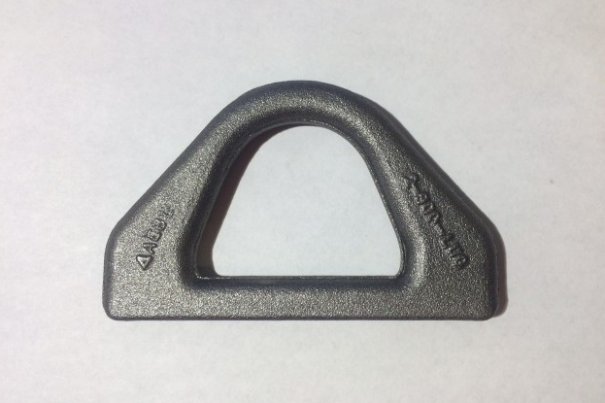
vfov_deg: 42.3
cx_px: 305
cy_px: 216
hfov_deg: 60.3
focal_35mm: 31
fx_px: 521
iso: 50
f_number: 2.2
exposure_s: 1/120
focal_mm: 4.15
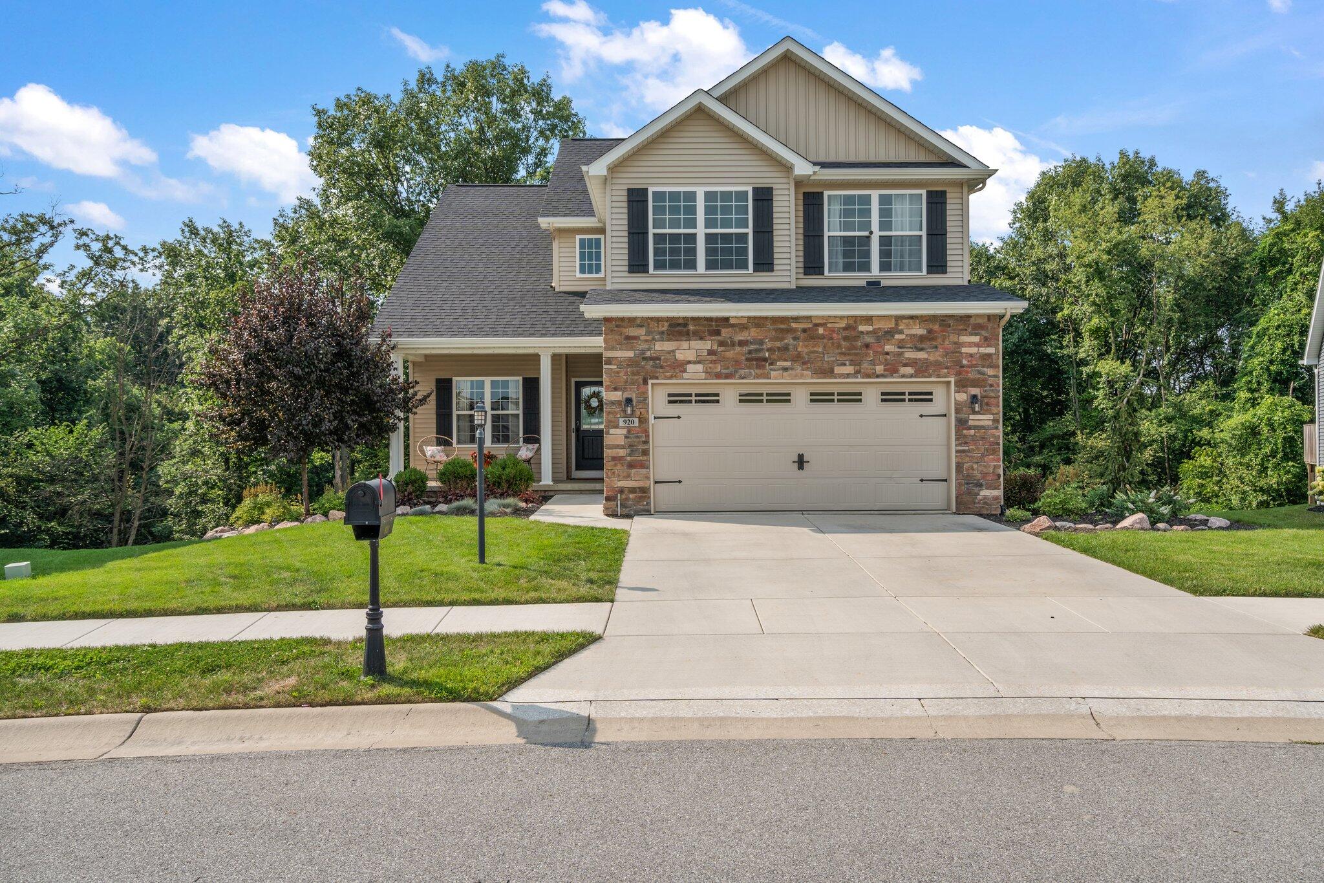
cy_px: 442
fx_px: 956
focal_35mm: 26
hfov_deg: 69.4
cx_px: 662
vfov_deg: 49.5
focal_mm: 26
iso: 200
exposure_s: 1/250
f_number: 10
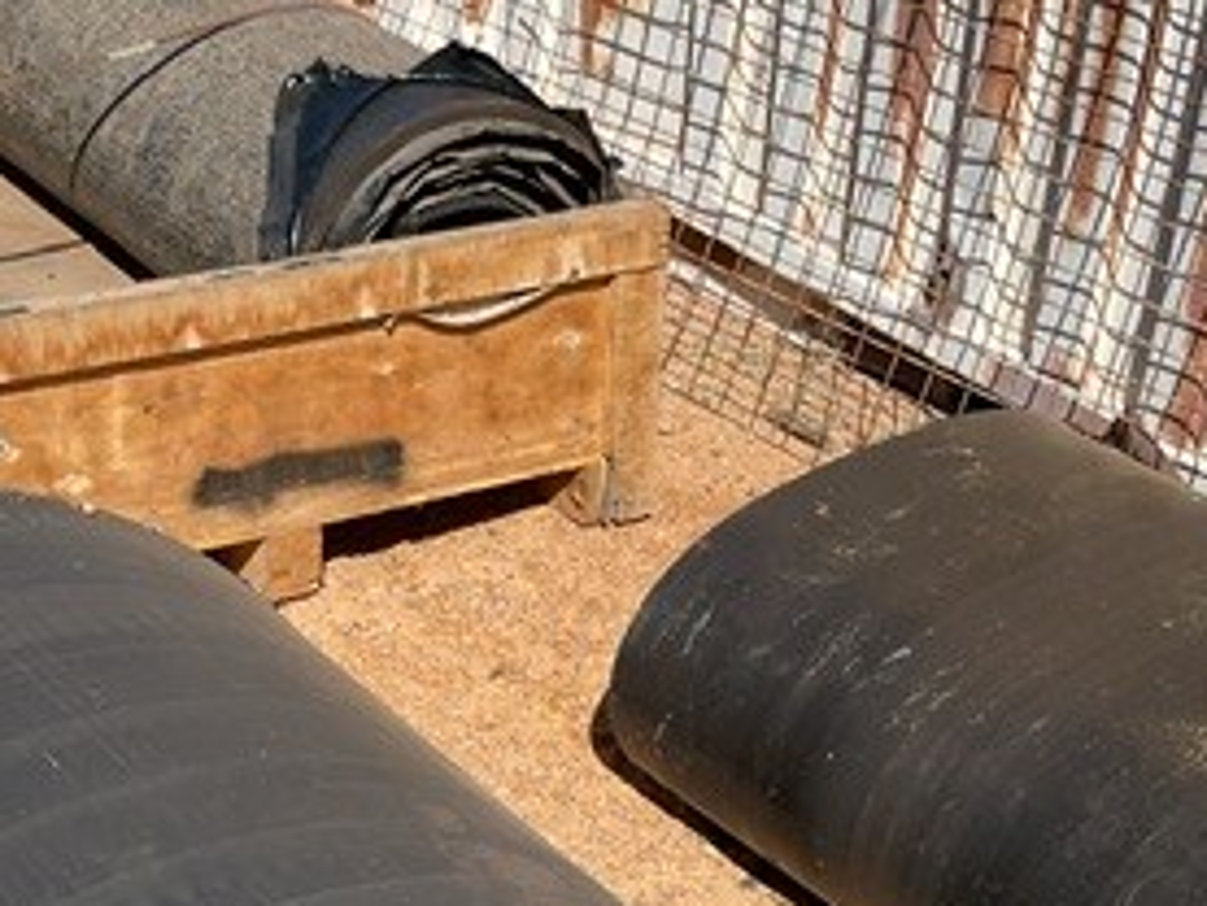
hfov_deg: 29.0
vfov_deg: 21.0
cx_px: 619
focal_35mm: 67
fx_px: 2337
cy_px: 958
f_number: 1.8
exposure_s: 1/2141
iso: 16
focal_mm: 3
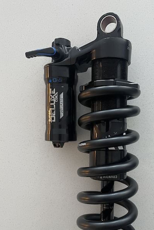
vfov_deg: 52.4
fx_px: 231
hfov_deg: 36.7
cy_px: 147
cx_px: 94
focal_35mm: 36
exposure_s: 1/60
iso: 400
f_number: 1.6
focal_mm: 4.2
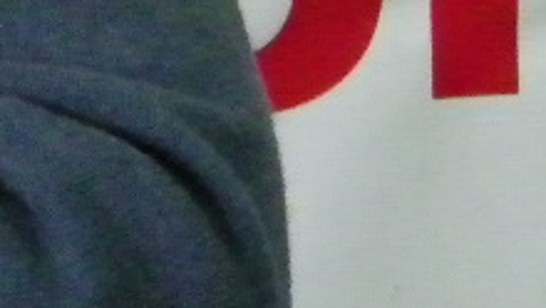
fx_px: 10386
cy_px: -708
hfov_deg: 3.0
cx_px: 25
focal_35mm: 717
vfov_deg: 1.7
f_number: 4.7
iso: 640
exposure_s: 1/60
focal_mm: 20.1
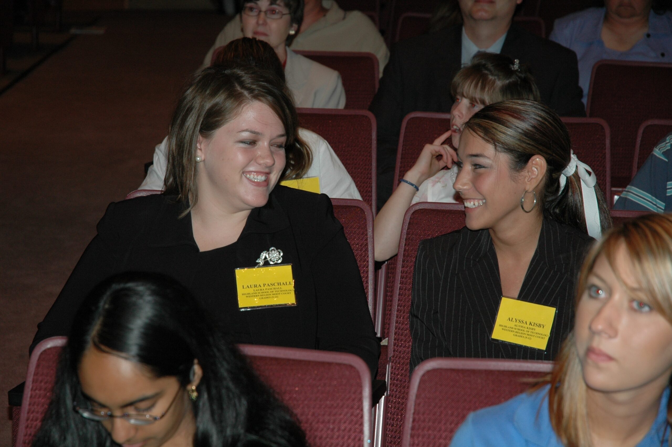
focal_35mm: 105
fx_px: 1958
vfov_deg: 13.0
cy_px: 224
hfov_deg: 19.5
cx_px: 336
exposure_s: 1/60
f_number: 4.5
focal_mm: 70
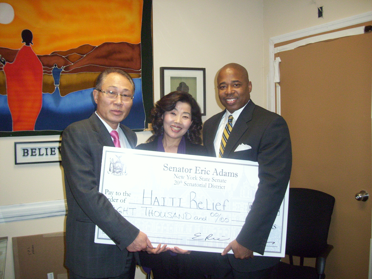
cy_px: 140
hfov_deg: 54.0
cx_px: 186
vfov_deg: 41.8
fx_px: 365
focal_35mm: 34
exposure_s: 1/40
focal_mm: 5.7
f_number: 2.9
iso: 250
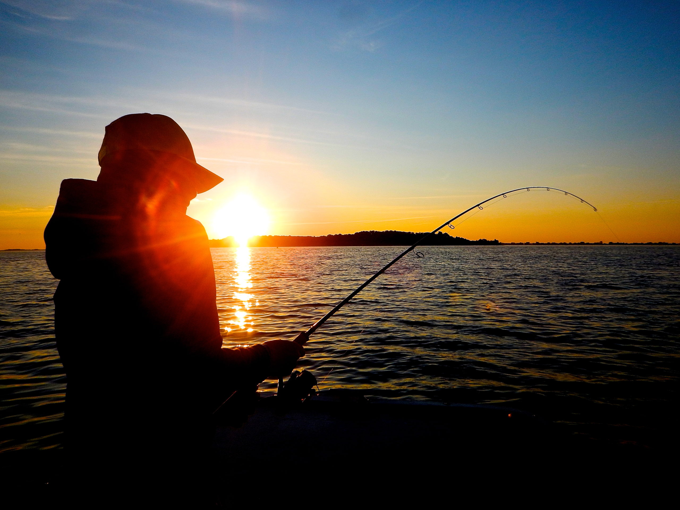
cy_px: 255
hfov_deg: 71.6
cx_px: 340
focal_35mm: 24
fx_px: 471
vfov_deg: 56.8
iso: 125
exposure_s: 1/1250
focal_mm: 4.3
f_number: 2.8
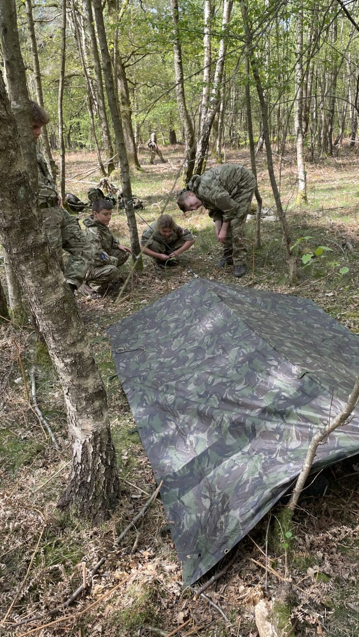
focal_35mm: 29
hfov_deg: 40.1
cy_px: 321
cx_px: 200
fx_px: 491
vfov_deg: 66.1
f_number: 1.6
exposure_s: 1/251
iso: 32
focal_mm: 4.2
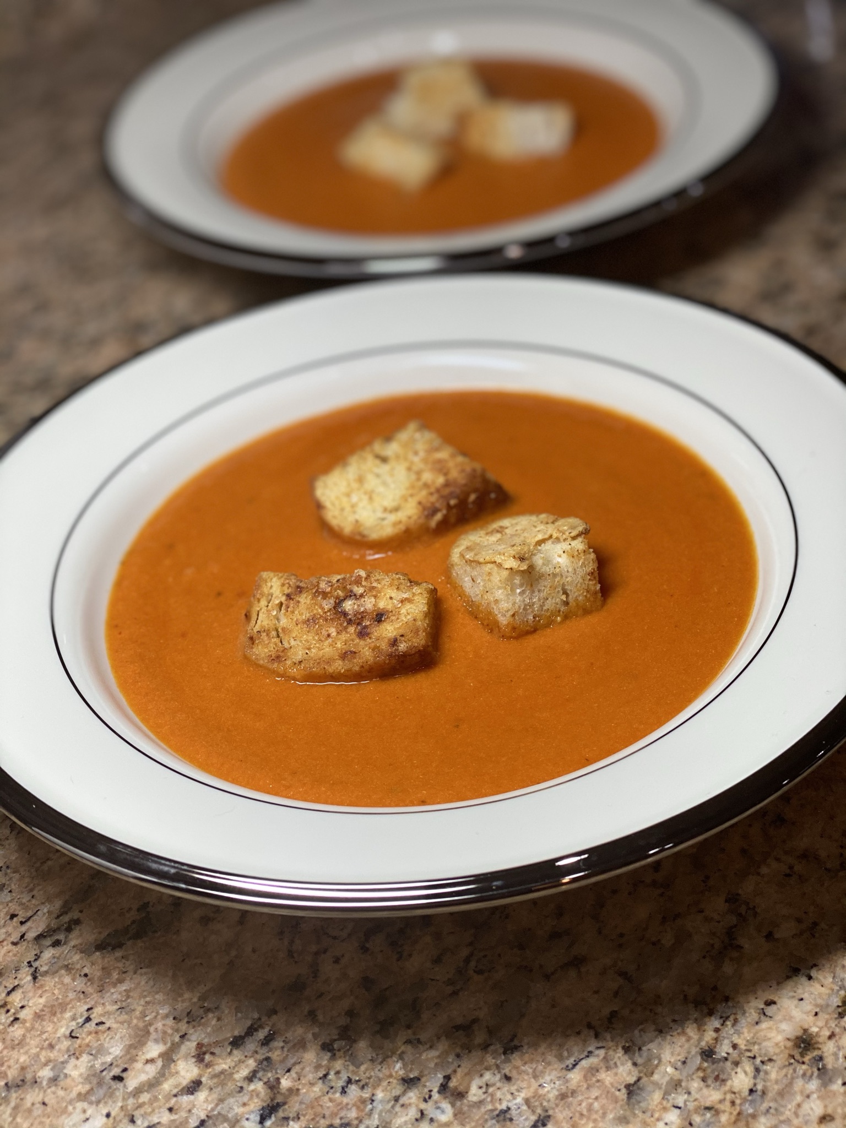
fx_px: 1694
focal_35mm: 52
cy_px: 564
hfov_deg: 28.0
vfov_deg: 36.8
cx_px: 423
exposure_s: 1/120
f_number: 2
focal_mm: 6
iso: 80
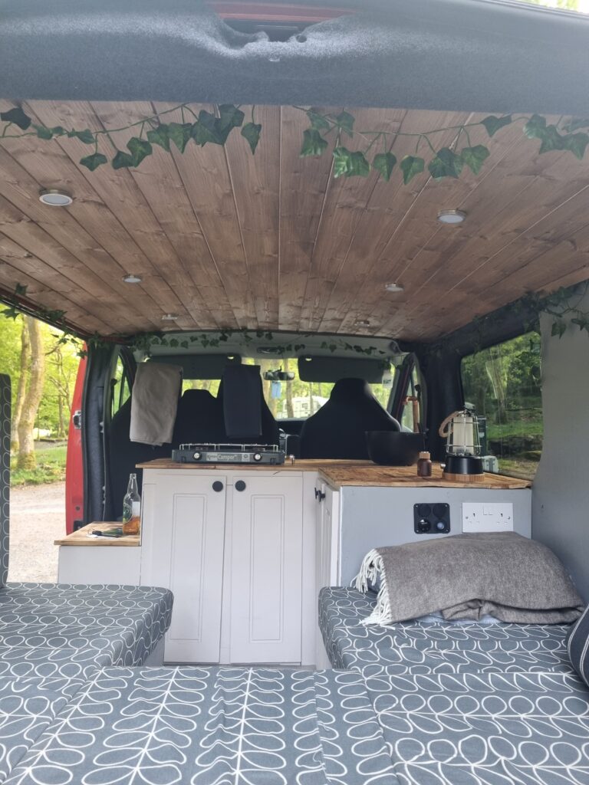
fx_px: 590
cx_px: 294
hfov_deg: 53.1
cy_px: 392
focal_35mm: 26
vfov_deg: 67.3
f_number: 1.8
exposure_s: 1/100
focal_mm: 5.4
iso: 160
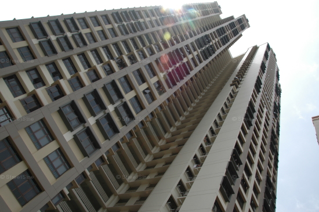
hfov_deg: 67.5
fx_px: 239
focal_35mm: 27
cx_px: 160
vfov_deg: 47.8
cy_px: 106
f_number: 8
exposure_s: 1/500
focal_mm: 18
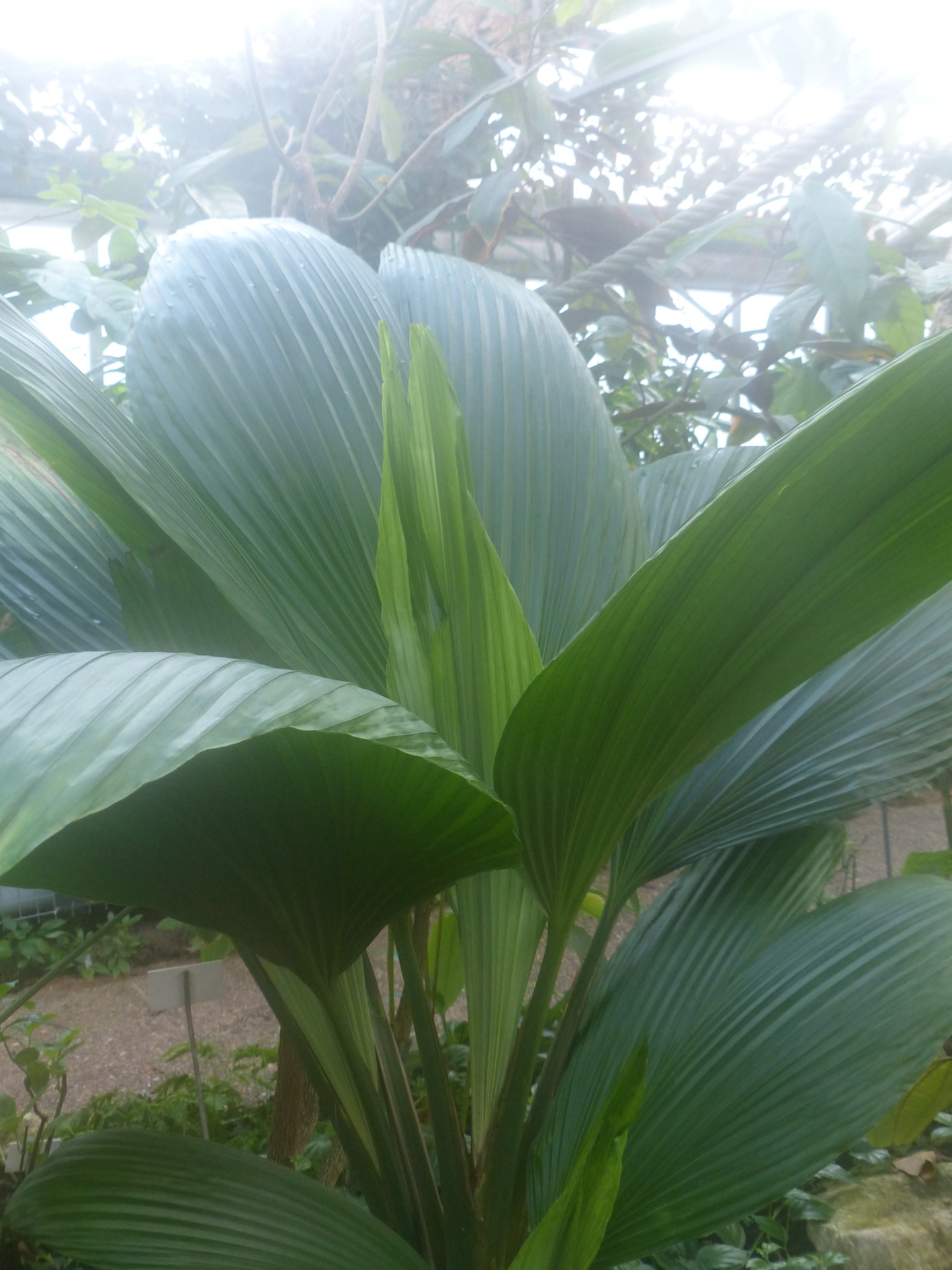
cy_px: 635
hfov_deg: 39.6
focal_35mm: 36
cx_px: 476
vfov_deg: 51.4
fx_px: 1320
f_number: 2.8
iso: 250
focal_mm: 6.4
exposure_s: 1/60
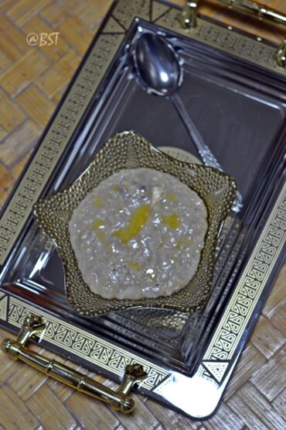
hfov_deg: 18.2
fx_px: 894
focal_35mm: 75
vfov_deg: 27.0
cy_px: 215
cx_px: 143
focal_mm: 50
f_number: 3.2
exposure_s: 1/60
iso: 400
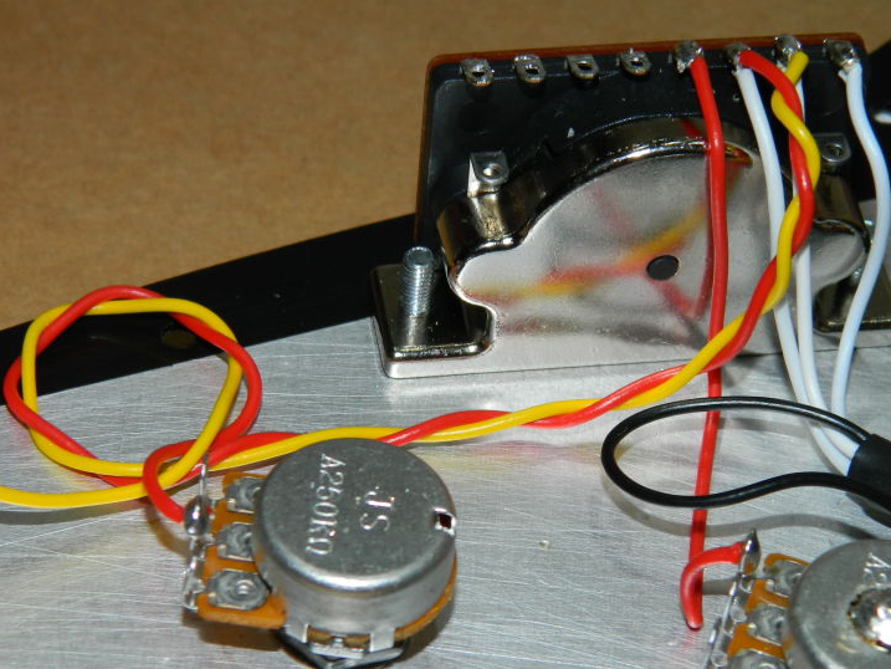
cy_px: 415
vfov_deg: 12.3
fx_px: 3089
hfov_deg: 16.4
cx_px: 405
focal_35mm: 120
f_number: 11.9
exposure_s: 1/30
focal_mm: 15.1
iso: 80
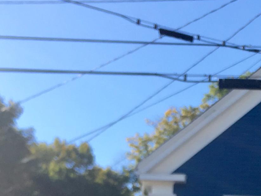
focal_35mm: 106
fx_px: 799
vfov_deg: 12.9
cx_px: 324
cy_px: 326
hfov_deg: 17.6
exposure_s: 1/732
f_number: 2.2
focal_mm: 4.15
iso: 25
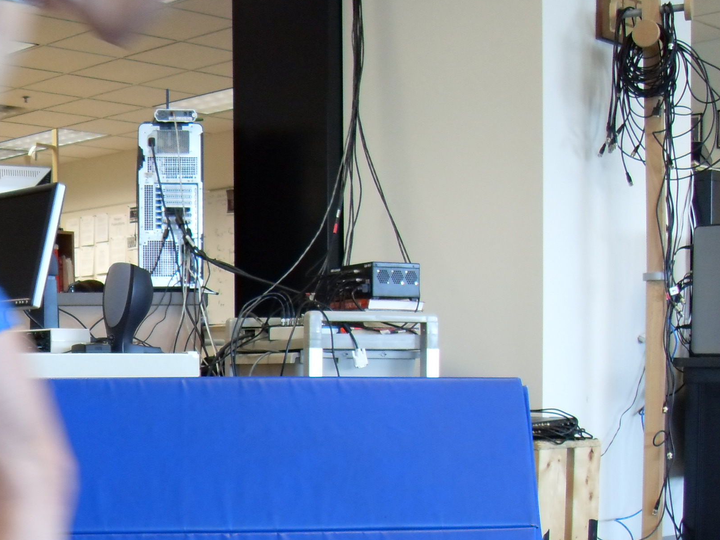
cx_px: 152
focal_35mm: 65
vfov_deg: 22.1
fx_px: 1352
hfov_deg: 29.2
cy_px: 482
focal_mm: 6.3
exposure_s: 1/45
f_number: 2.8
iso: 200
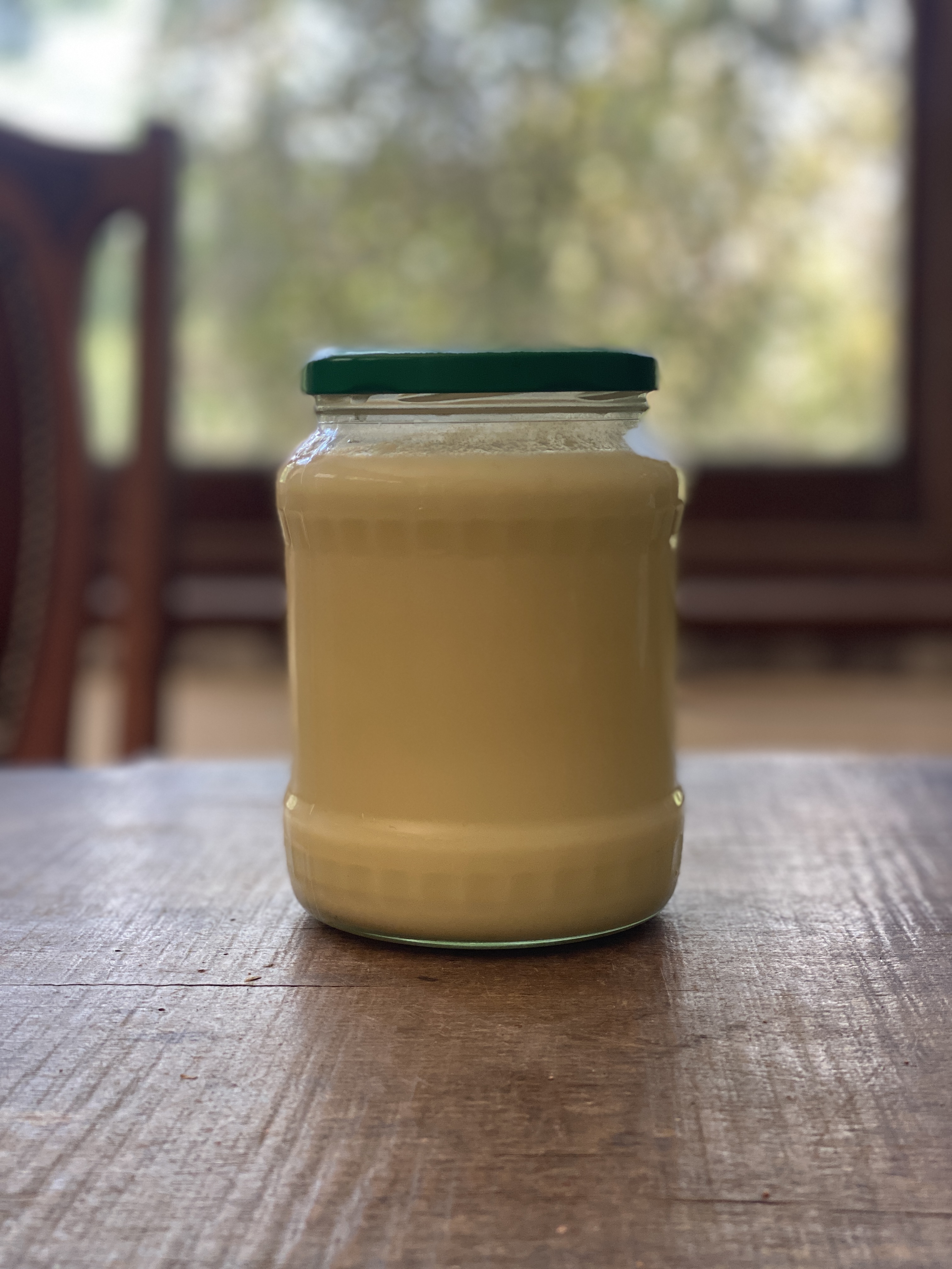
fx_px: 1907
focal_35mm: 52
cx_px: 476
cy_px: 634
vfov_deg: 36.8
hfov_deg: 28.0
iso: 100
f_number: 2
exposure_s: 1/122
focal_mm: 6
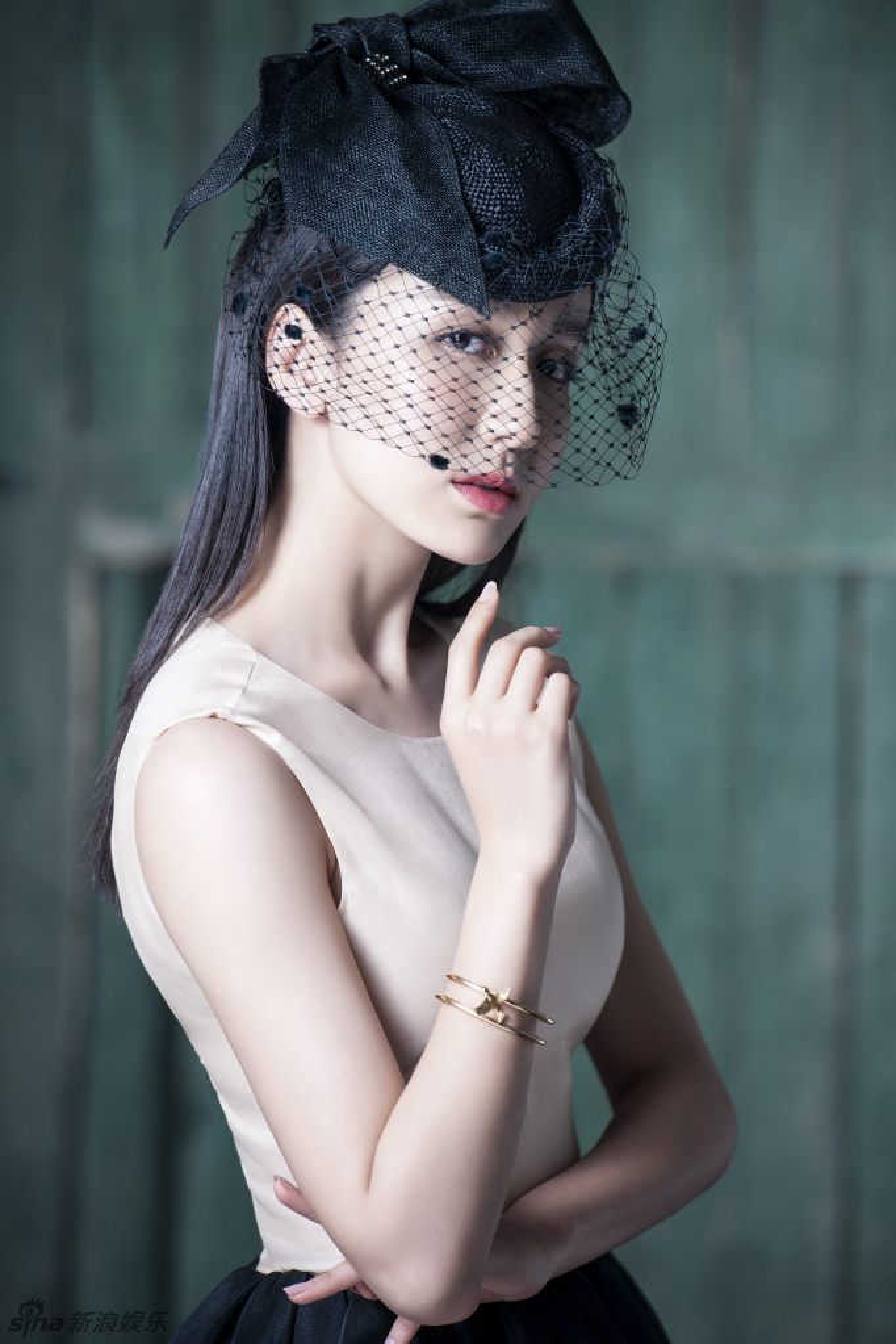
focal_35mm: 200
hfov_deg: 6.9
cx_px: 448
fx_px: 7466
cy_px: 672
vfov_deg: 10.3
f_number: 4.5
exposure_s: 1/125
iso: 100
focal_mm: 200
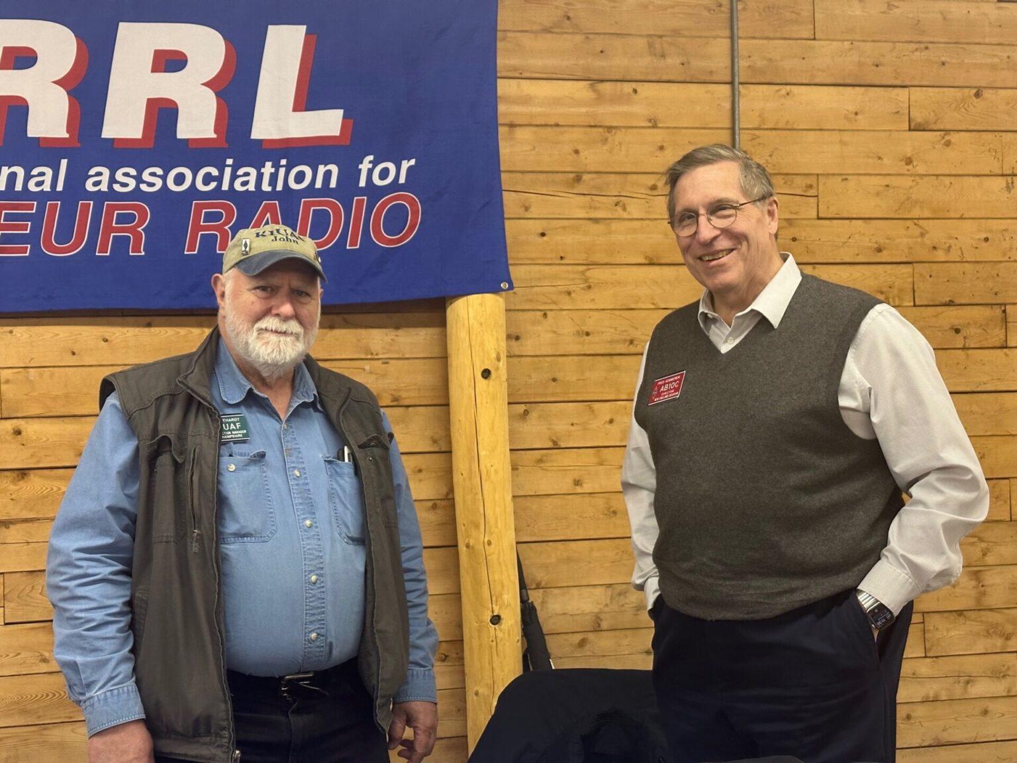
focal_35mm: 48
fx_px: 1410
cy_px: 382
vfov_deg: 30.3
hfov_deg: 39.7
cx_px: 508
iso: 125
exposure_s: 1/60
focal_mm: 6.86
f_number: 1.78
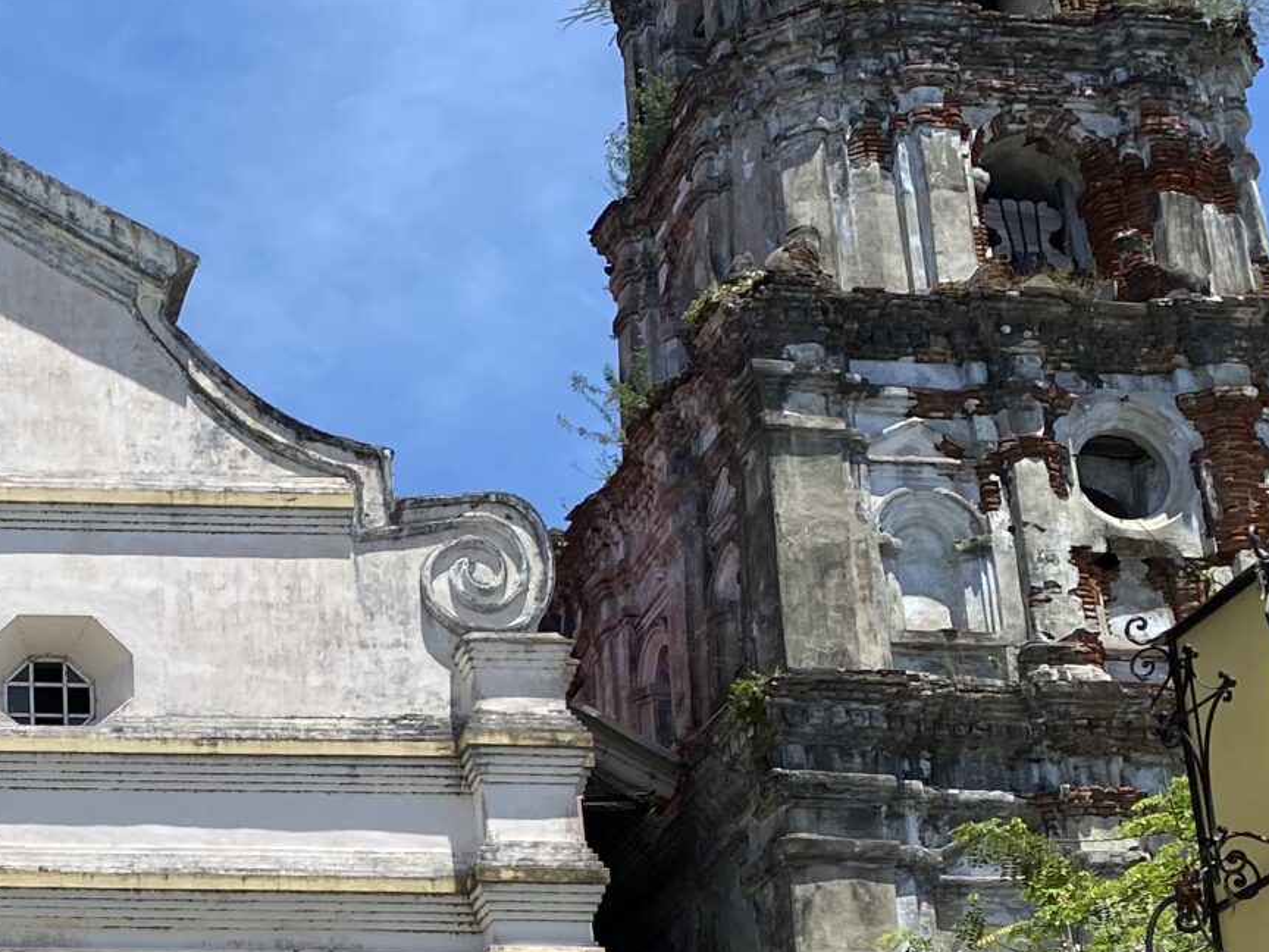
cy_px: 911
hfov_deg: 23.9
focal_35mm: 77
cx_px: -81
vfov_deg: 18.7
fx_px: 2823
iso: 32
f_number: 1.8
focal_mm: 4.25
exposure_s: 1/3401
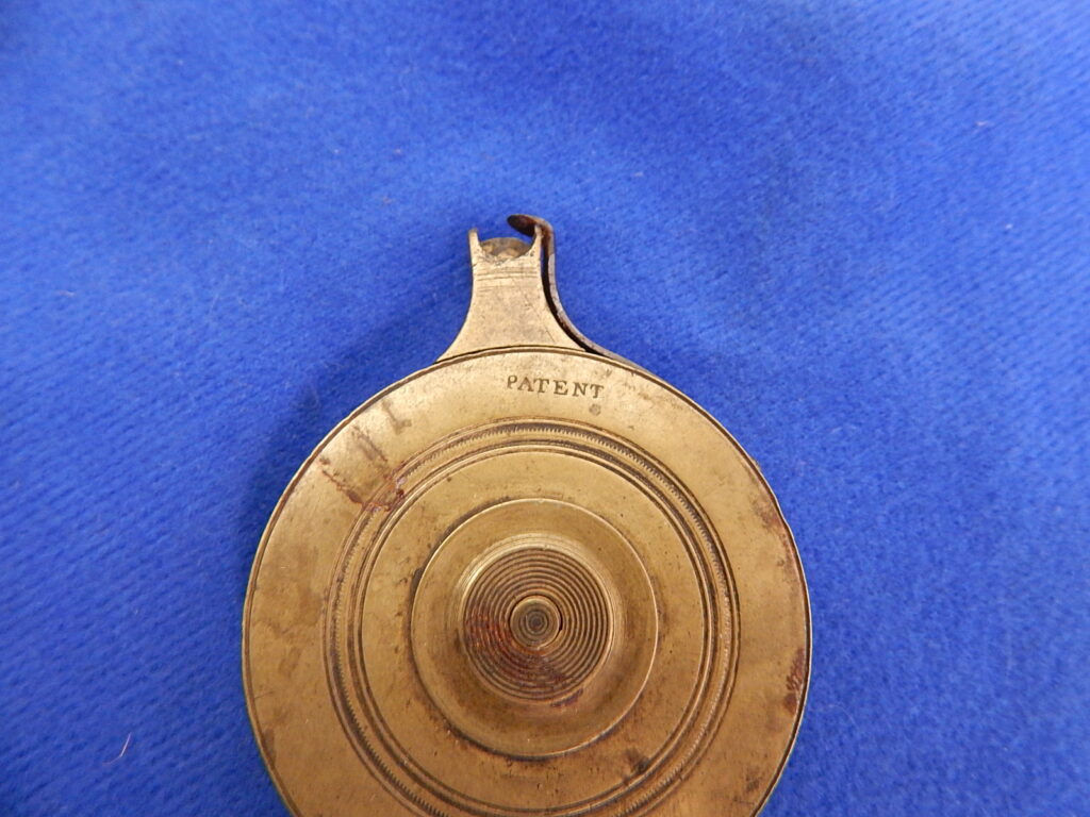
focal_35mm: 22
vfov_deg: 61.1
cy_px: 408
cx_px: 545
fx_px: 693
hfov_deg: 76.4
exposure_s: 1/8
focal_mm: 4
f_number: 3
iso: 450
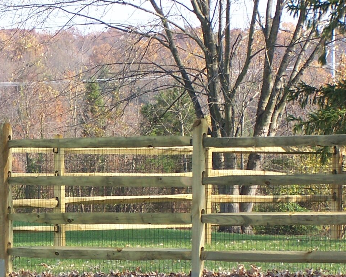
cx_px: 9
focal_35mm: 195
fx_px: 1997
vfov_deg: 7.9
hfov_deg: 9.8
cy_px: 208
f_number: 3.2
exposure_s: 1/250
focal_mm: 15.6
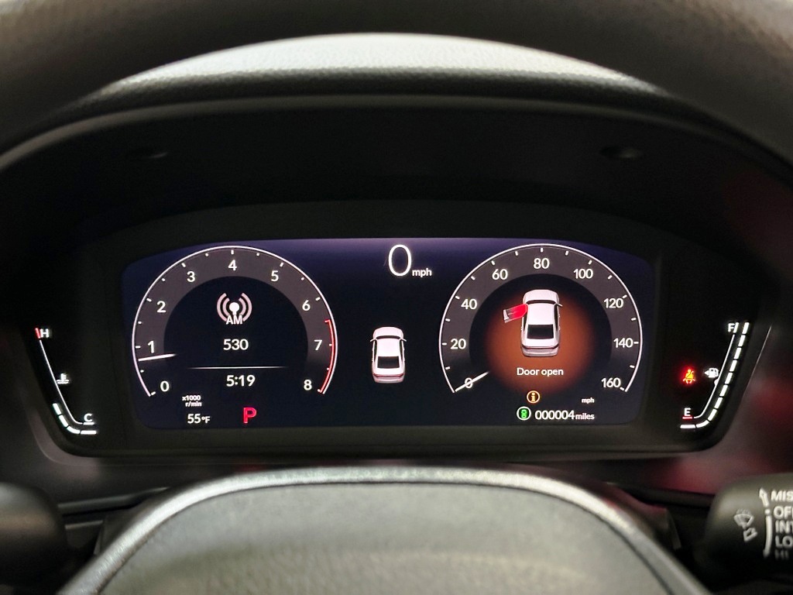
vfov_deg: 30.3
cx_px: 396
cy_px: 298
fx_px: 1100
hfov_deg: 39.7
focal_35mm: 48
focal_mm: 6.86
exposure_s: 1/24
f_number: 1.78
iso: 640
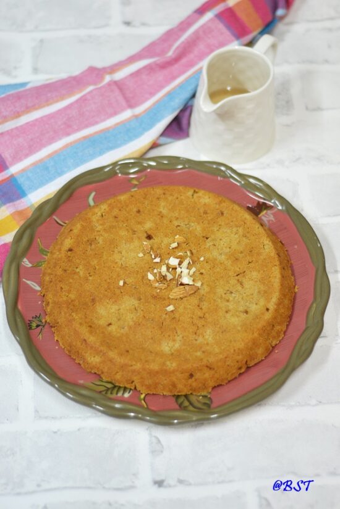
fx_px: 1062
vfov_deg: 27.0
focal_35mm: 75
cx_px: 170
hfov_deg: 18.2
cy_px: 254
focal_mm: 50
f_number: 1.8
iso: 560
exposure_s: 1/60
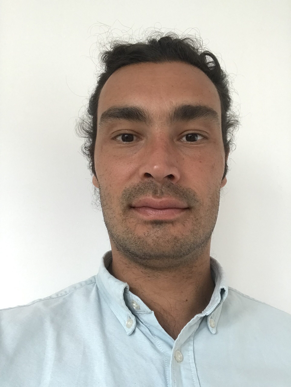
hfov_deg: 44.2
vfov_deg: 56.8
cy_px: 194
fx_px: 358
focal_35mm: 32
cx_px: 146
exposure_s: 1/33
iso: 80
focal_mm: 2.87
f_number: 2.2
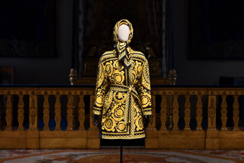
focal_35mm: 75
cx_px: 122
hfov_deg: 27.0
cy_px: 82
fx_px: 508
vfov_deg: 18.2
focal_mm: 50
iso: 3200
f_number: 2.8
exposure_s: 1/125
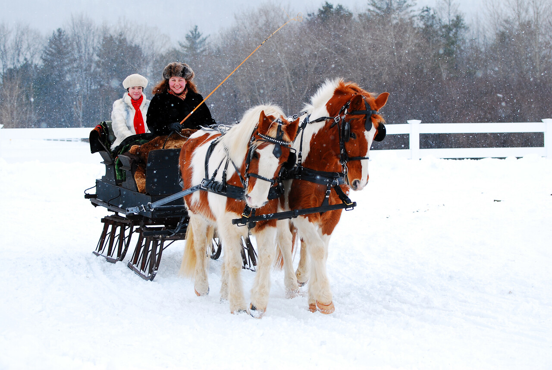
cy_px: 185
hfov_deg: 19.4
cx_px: 276
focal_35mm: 105
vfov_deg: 13.1
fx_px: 1612
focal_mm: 70
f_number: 5.6
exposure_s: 1/500
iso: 250
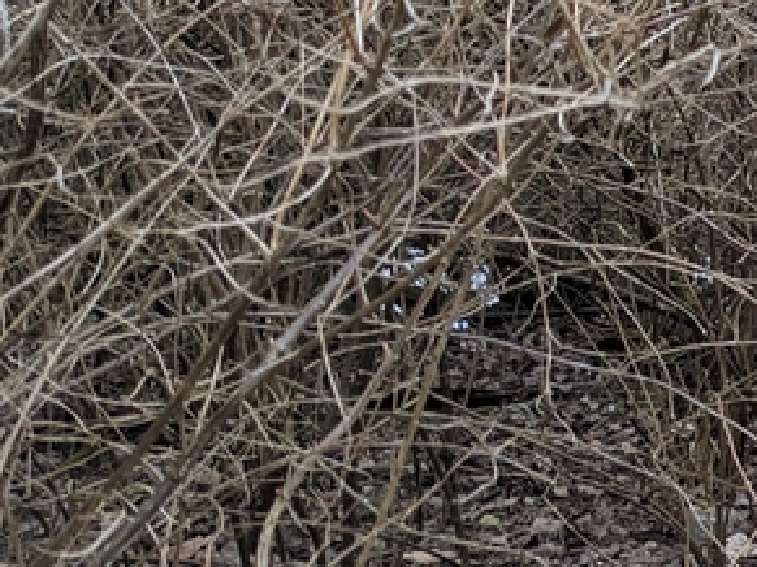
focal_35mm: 97
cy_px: 259
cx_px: 1345
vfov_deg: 15.2
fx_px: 2120
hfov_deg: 16.9
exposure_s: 1/261
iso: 41
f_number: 1.73
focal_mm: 4.38
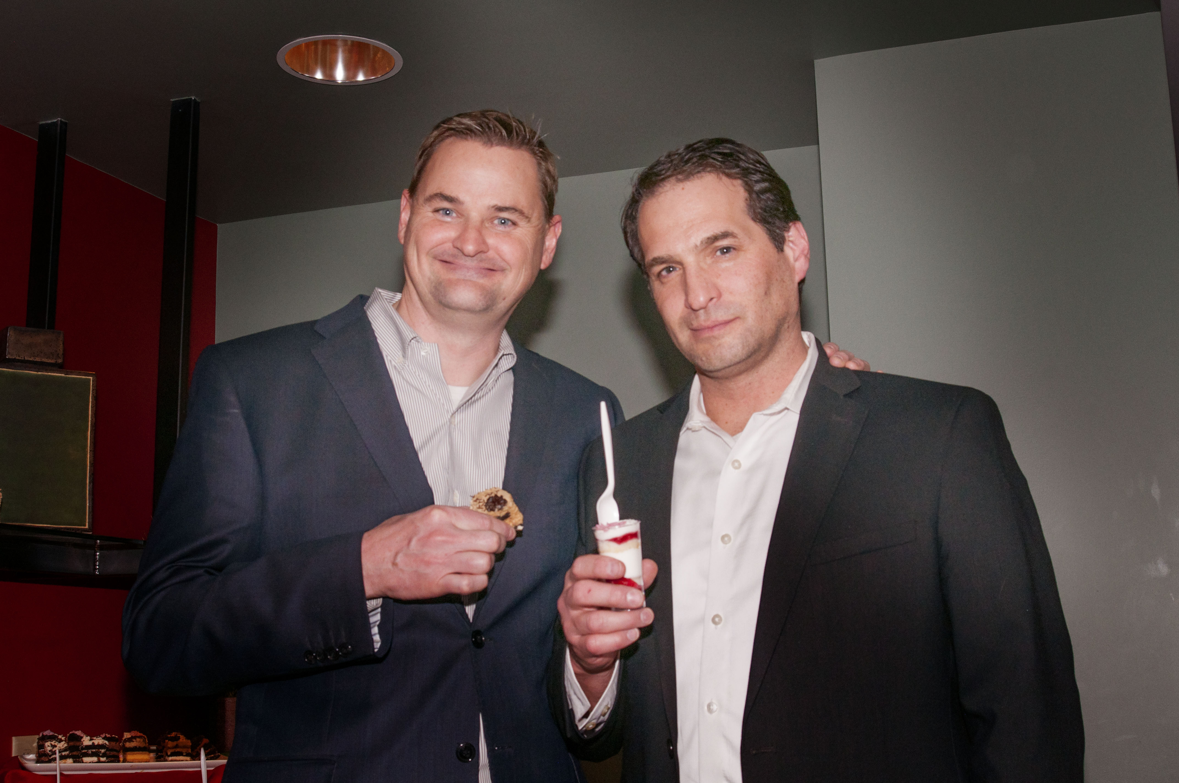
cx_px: 590
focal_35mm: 46
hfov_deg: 42.4
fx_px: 1521
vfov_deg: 28.9
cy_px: 392
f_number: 9
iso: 200
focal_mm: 31
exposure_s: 1/100
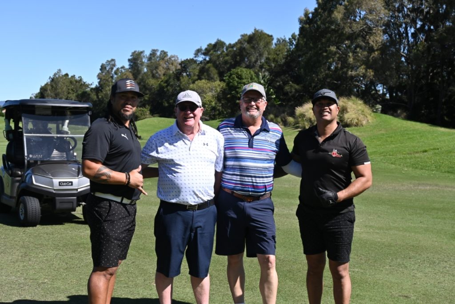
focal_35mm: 56
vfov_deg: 24.4
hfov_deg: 35.9
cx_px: 228
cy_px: 152
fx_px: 702
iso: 400
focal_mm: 37
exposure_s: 1/1600
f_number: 7.1
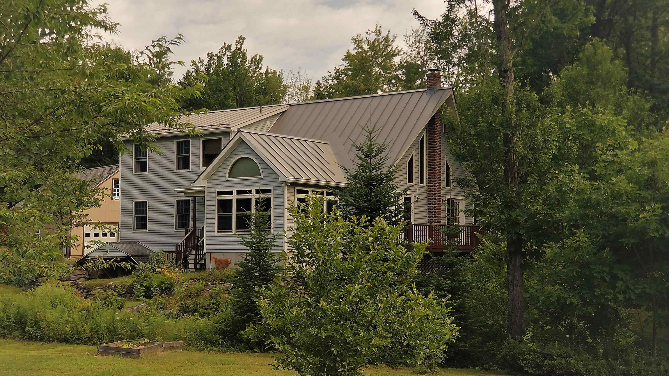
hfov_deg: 36.6
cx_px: 335
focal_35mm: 57
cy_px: 196
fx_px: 1011
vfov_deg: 21.1
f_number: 2.4
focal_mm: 6
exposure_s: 1/562
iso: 25
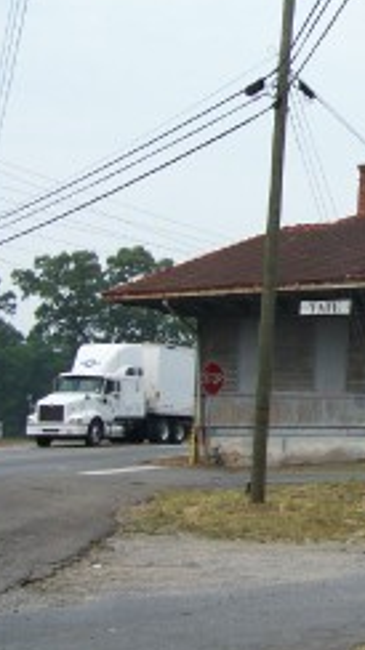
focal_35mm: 68
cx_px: 496
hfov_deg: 16.6
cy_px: 277
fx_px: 1172
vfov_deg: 31.0
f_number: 4
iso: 80
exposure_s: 1/750
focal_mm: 6.3
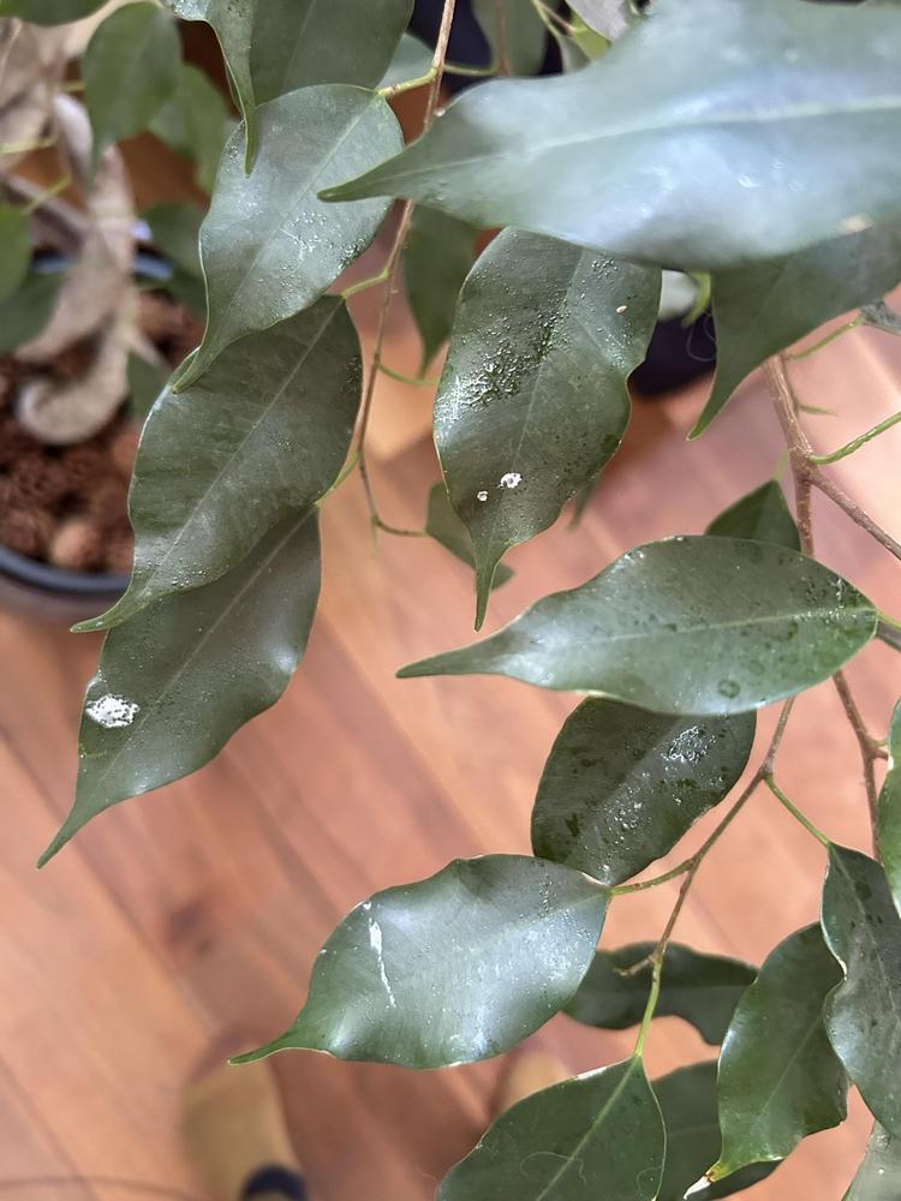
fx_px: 902
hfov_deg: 53.1
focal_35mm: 26
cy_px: 600
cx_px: 450
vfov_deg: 67.3
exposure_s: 1/60
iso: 400
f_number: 1.5
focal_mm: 5.7
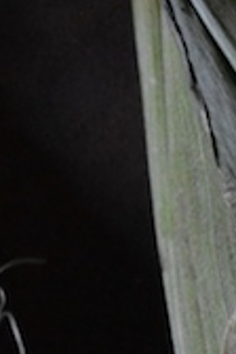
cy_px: 255
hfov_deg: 6.1
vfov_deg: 9.4
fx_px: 2153
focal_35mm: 219
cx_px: 496
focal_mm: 24
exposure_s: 1/60
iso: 1250
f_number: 4
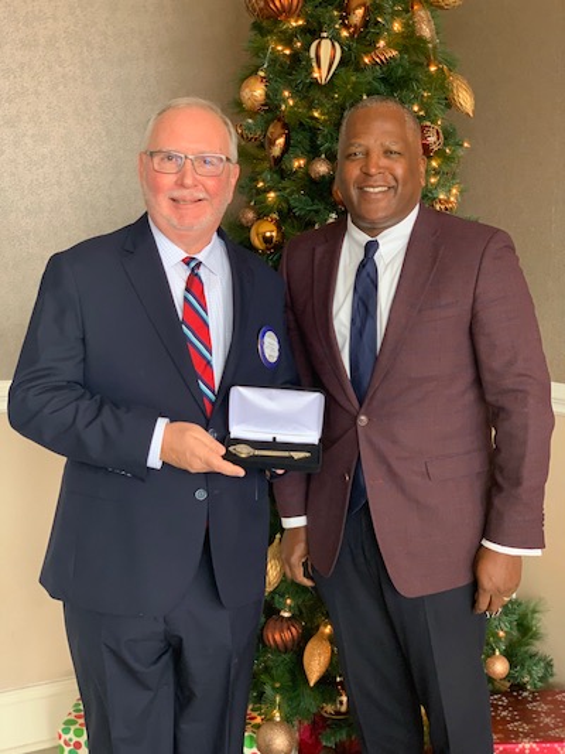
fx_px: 1131
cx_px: 282
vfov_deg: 36.8
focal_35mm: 52
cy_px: 377
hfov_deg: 28.0
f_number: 2.4
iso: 160
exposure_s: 1/60
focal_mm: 6
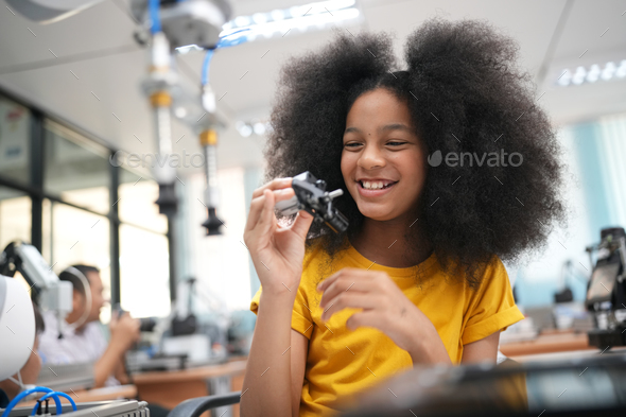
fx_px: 608
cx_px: 313
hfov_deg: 54.4
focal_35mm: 35
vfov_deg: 37.8
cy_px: 208
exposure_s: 1/193
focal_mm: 35
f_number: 2
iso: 640
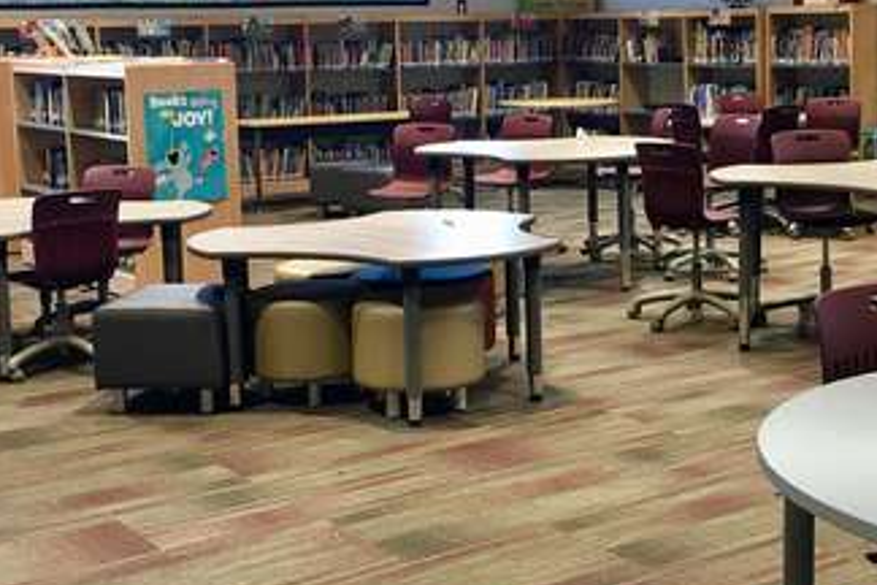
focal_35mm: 62
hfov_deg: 32.2
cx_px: 570
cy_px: 219
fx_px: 1510
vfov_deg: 21.9
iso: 50
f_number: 2.2
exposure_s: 1/15
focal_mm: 4.15
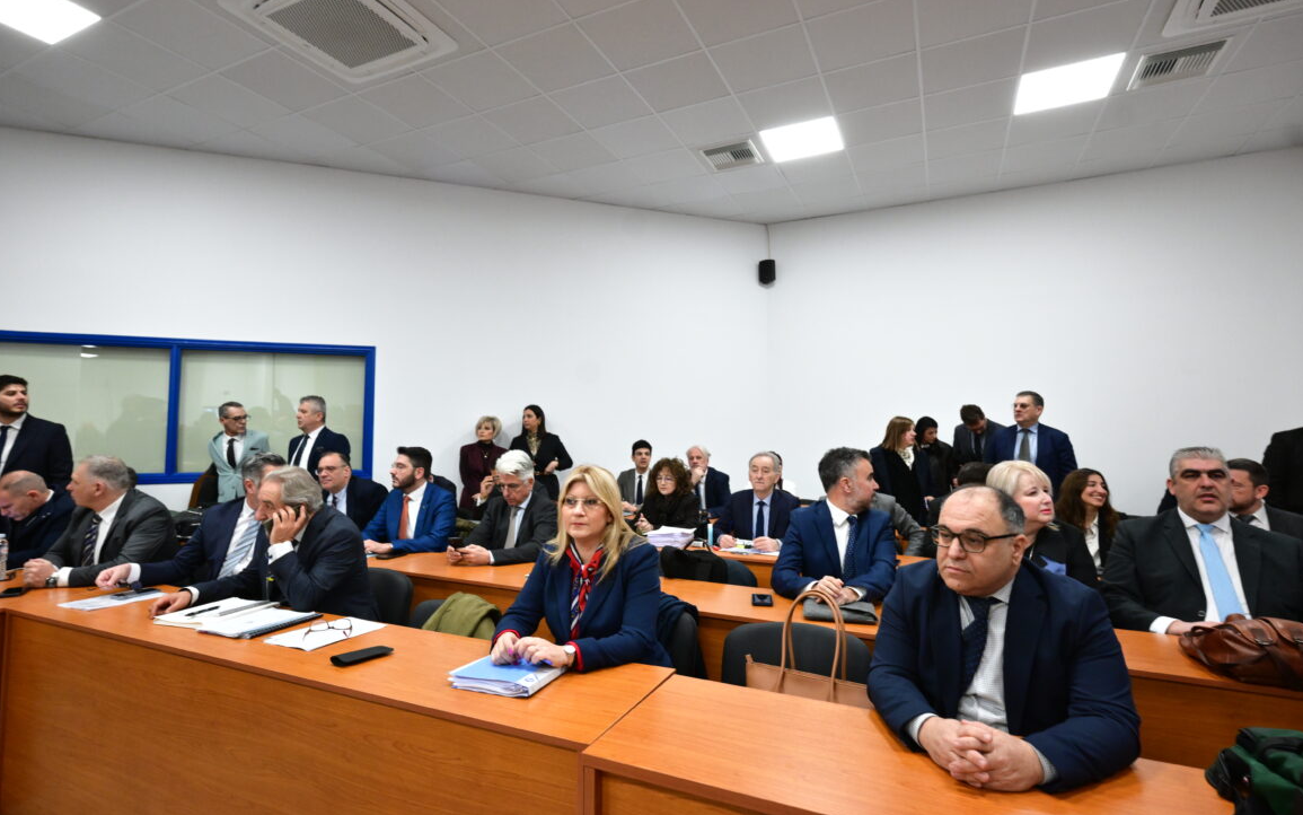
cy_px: 394
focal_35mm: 18
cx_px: 632
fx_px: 639
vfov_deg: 65.0
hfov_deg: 91.1
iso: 4000
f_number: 4
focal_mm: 17
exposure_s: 1/160
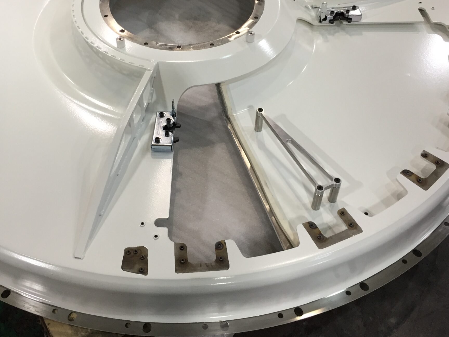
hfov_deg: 43.7
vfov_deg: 33.2
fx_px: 558
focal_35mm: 43
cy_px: 106
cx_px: 187
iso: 50
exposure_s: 1/33
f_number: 2.2
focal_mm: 4.15
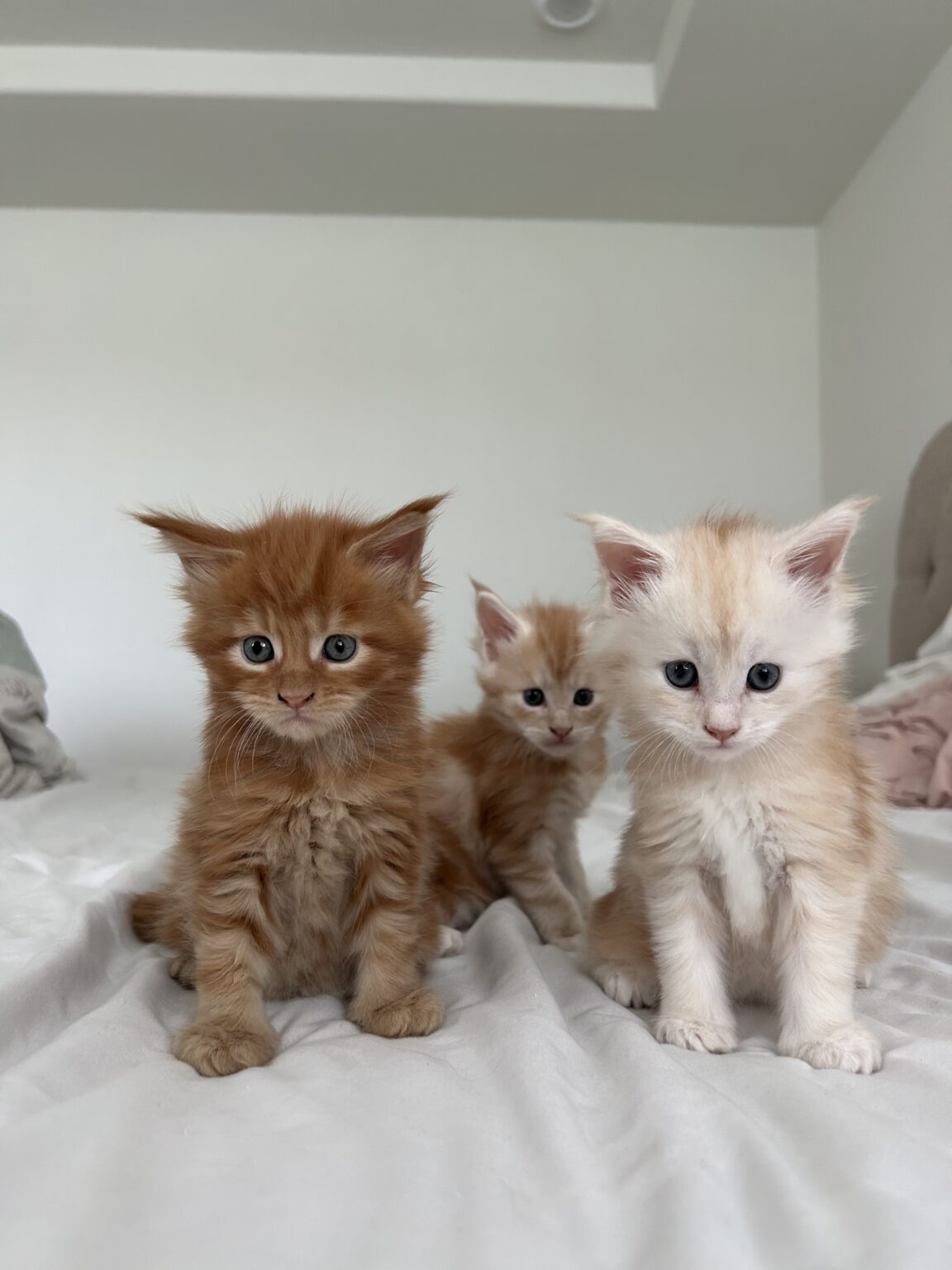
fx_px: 953
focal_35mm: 26
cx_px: 476
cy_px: 635
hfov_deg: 53.1
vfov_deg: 67.3
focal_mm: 5.7
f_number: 1.5
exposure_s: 1/121
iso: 100
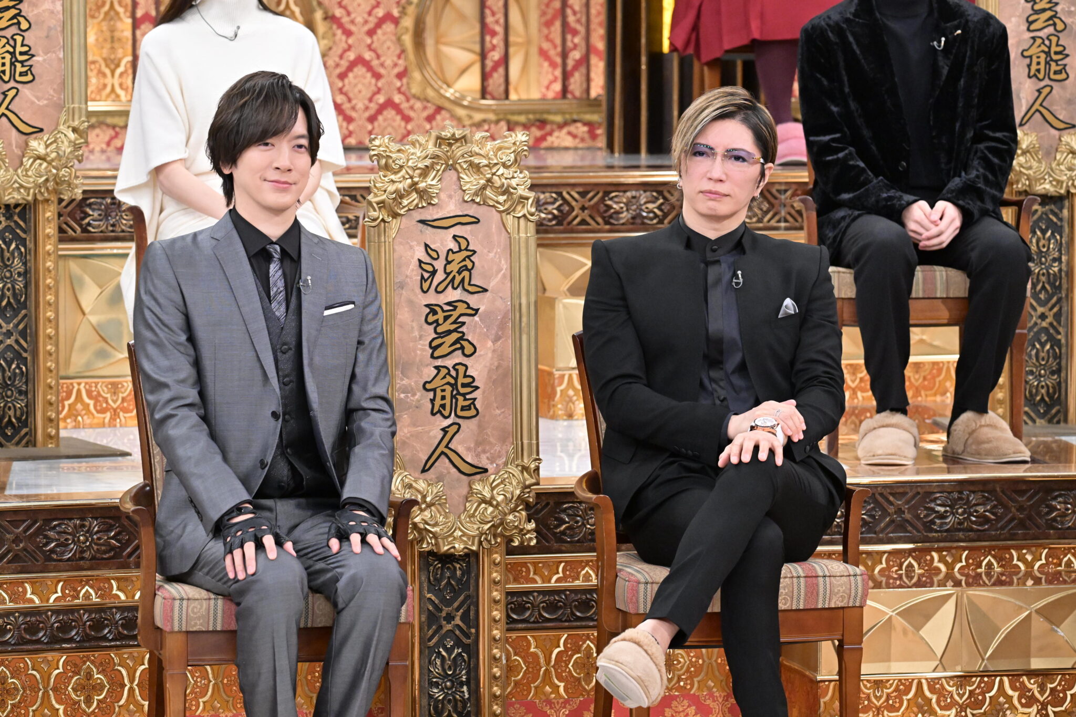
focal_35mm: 145
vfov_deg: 9.5
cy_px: 358
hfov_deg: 14.2
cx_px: 538
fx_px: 4333
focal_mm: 145
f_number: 6.3
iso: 4000
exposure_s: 1/320
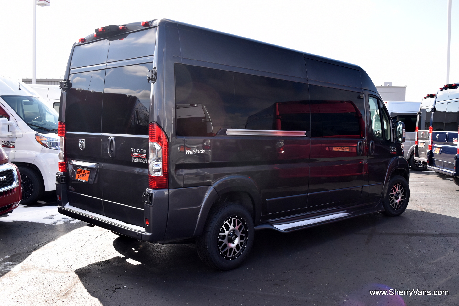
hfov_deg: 53.1
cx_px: 230
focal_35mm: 36
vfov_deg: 36.9
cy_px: 153
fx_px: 459
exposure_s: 1/200
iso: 400
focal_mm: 24
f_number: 7.1
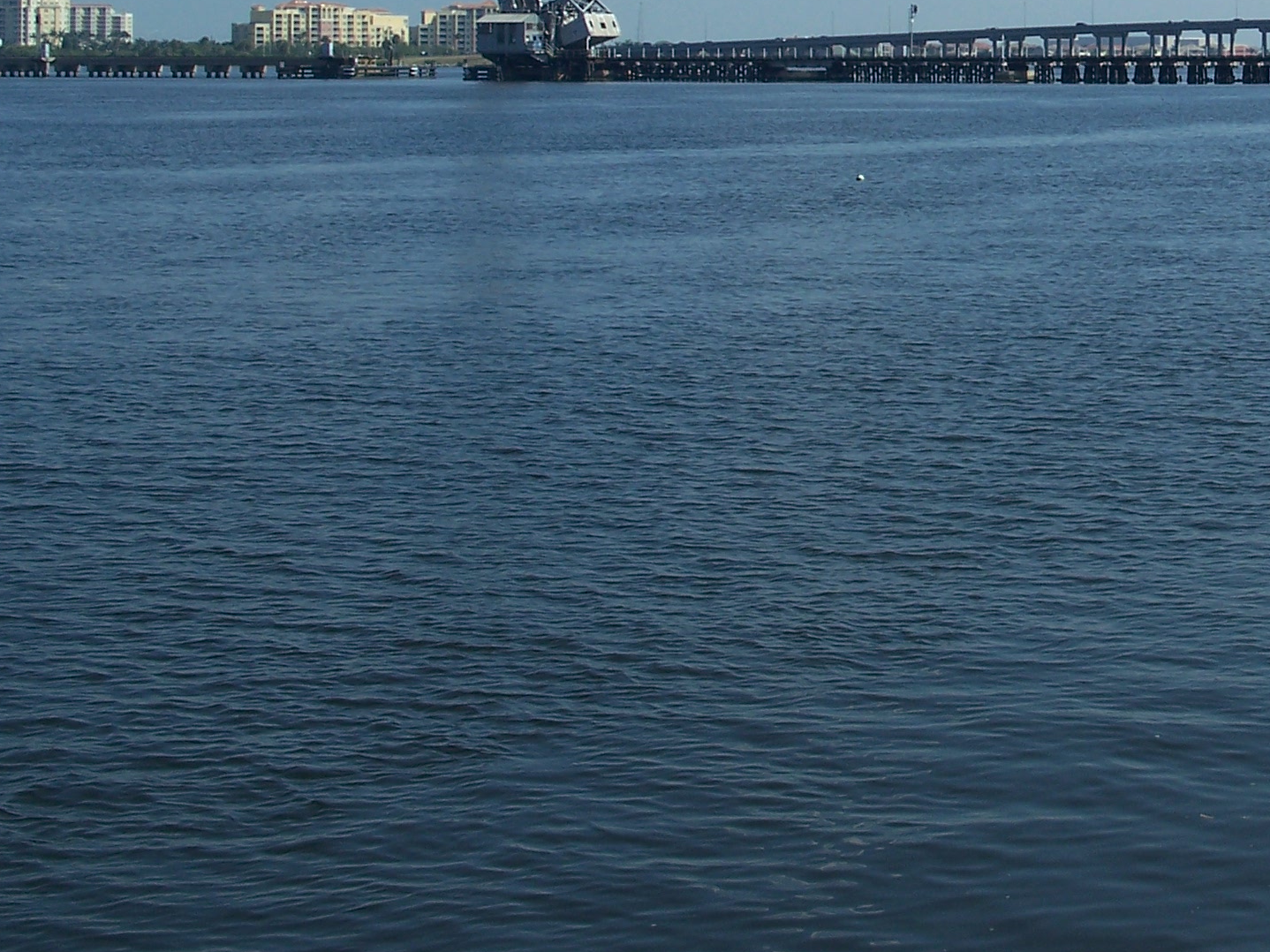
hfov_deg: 22.5
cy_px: -20
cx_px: 1230
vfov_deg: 17.1
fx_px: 3081
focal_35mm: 84
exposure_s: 1/800
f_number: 4
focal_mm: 7.8
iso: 64
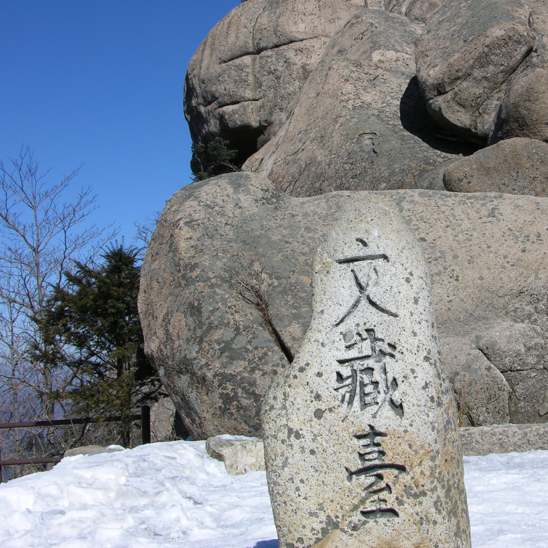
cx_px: 396
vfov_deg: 33.3
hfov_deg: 32.9
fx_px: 913
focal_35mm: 51
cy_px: 215
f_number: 7.1
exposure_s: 1/286
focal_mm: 8.9
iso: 50
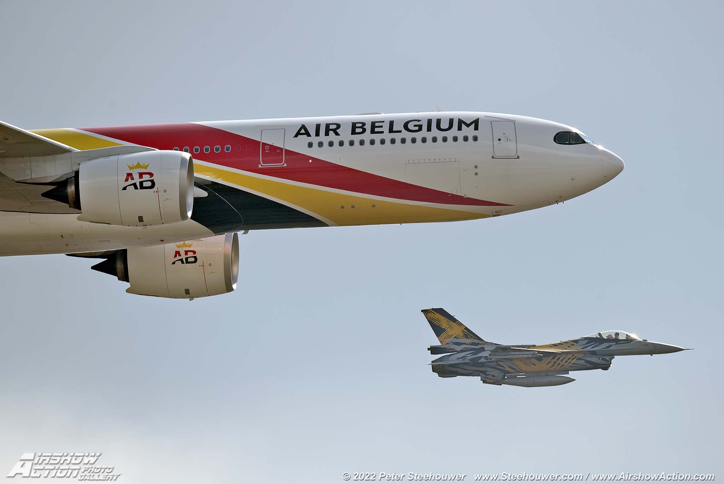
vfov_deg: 2.8
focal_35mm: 500
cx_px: 362
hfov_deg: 4.1
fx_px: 10061
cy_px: 242
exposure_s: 1/3200
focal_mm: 500
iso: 320
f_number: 7.1
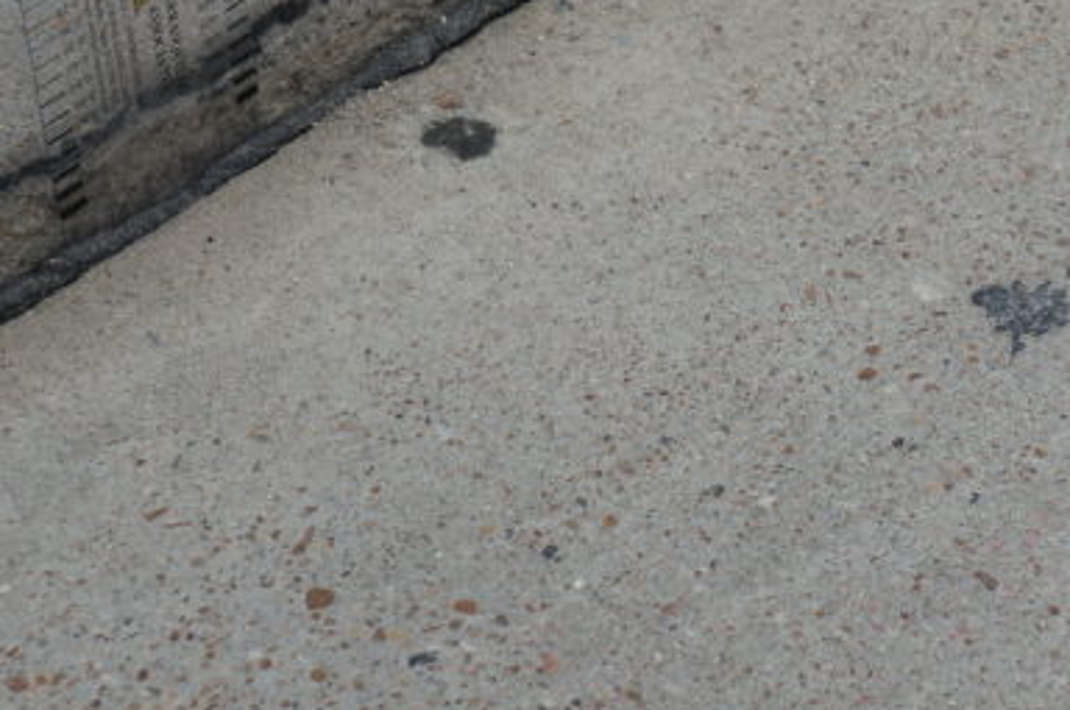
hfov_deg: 15.9
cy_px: 47
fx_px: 3800
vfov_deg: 10.6
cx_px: 869
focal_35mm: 128
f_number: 8
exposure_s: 1/250
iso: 200
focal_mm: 32
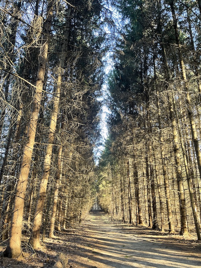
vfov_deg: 67.3
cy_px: 134
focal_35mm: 26
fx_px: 201
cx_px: 100
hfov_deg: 53.1
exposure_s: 1/114
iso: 125
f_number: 1.6
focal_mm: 4.2
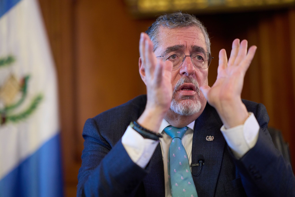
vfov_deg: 16.1
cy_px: 98
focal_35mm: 85
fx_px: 696
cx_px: 148
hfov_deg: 23.9
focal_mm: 85
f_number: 1.4
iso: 2000
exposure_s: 1/250
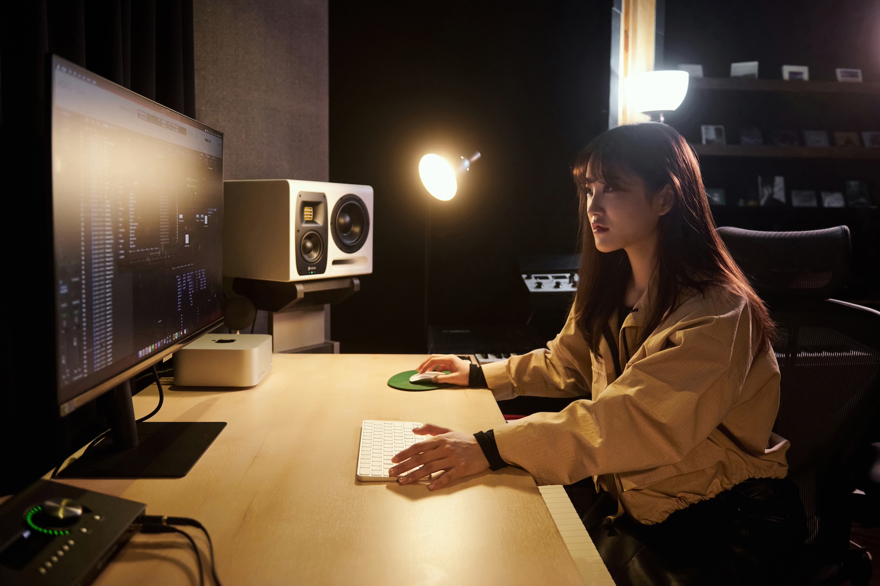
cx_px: 440
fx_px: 660
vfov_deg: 47.9
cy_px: 293
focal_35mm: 27
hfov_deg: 67.4
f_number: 2.8
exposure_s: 1/200
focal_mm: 27
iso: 2000
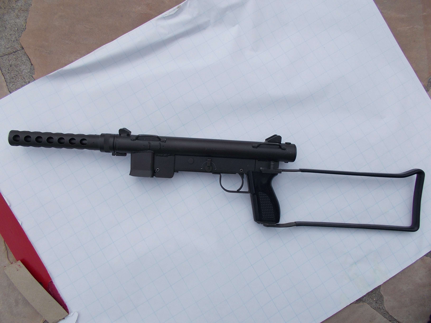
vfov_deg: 53.1
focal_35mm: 26
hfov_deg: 67.3
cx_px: 216
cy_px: 162
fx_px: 324
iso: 80
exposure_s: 1/200
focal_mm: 4.6
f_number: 8
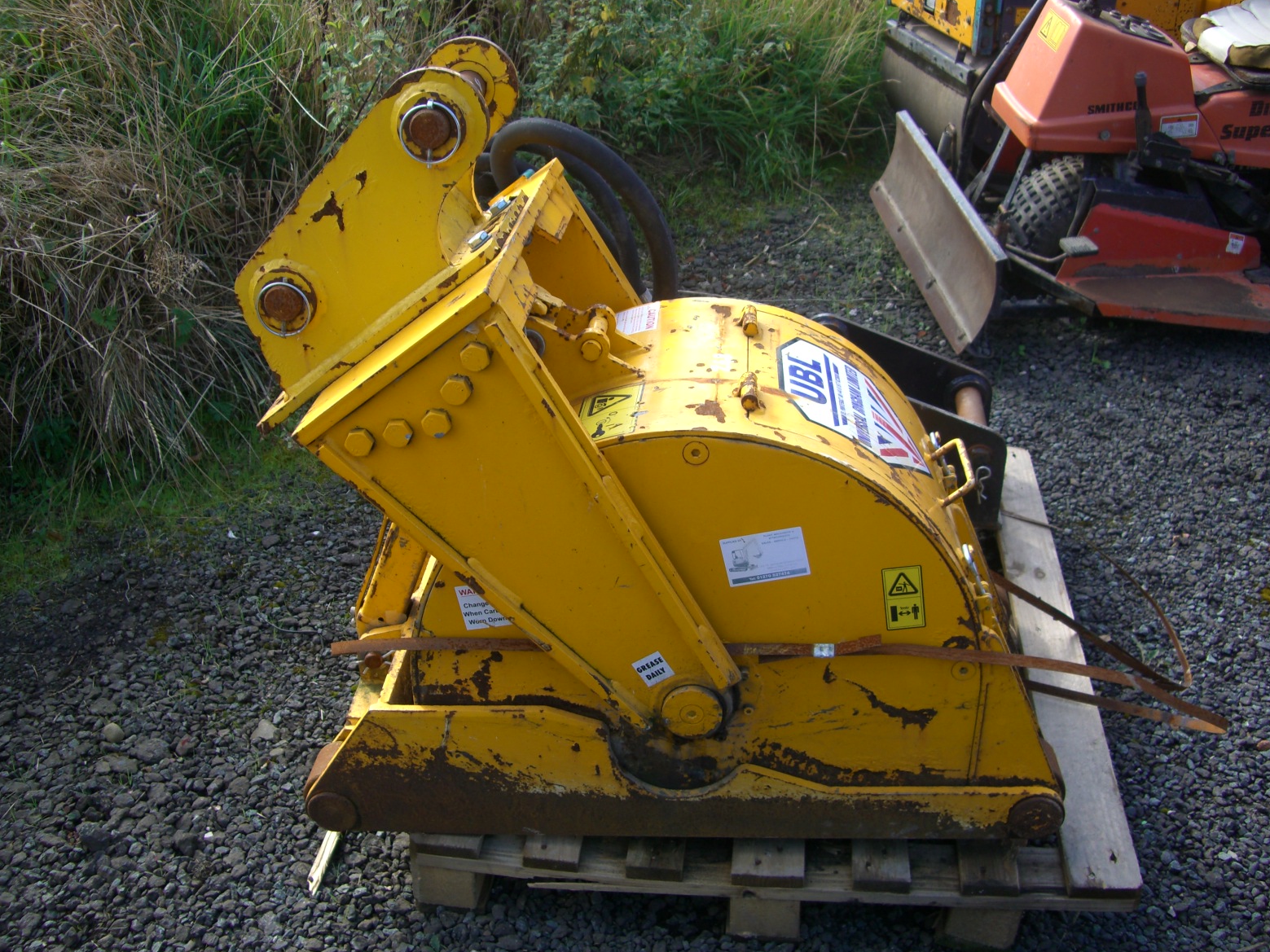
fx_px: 1431
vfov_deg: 36.8
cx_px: 626
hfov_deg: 47.9
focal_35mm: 39
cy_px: 482
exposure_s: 1/200
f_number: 2.8
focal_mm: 7.9
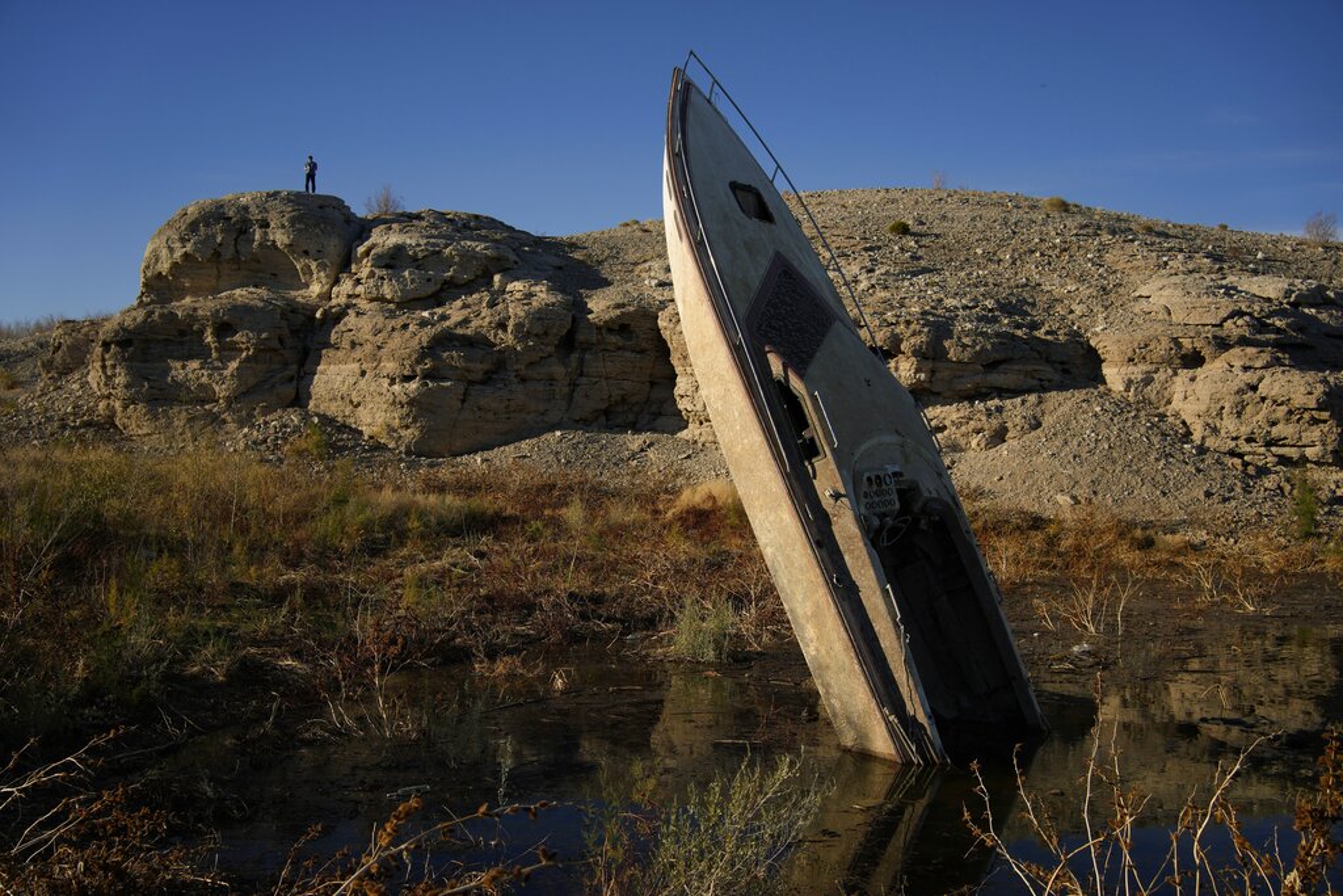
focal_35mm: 35
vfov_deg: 37.9
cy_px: 448
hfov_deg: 54.4
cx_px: 672
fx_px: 1306
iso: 100
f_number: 8
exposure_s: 1/500
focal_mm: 35
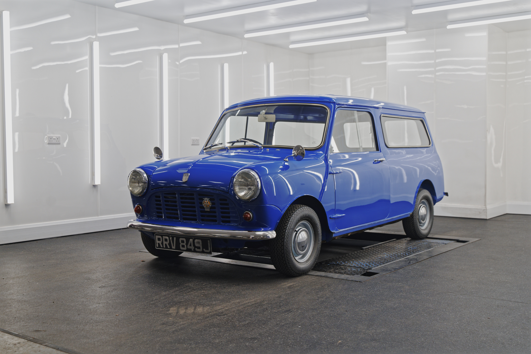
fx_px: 605
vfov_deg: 32.6
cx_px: 266
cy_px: 177
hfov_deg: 47.4
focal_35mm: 41
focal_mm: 41
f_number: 4.5
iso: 200
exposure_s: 1/50
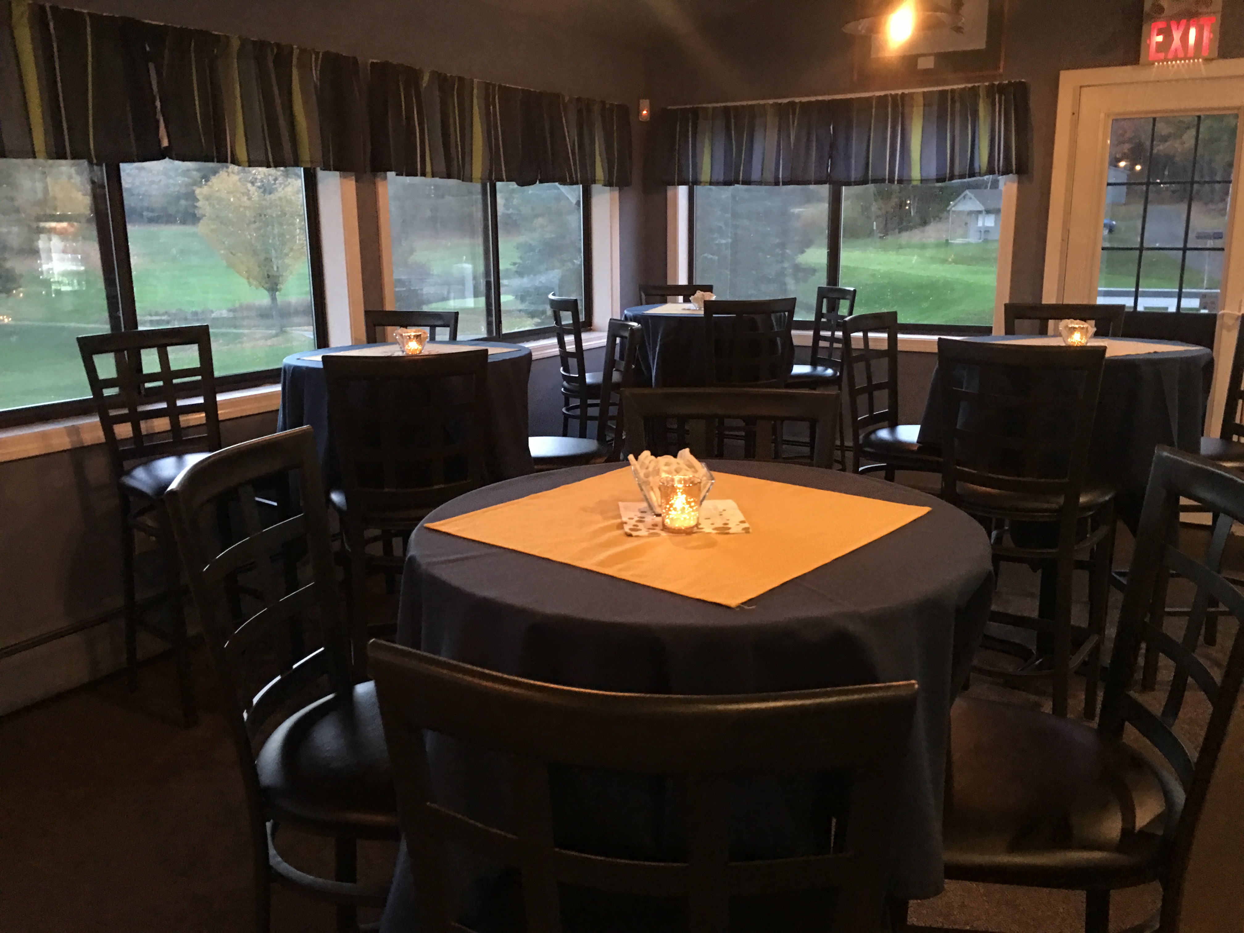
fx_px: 1042
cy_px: 466
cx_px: 622
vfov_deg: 48.2
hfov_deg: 61.7
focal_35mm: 29
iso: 80
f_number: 2.2
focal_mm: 4.15
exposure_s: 1/4
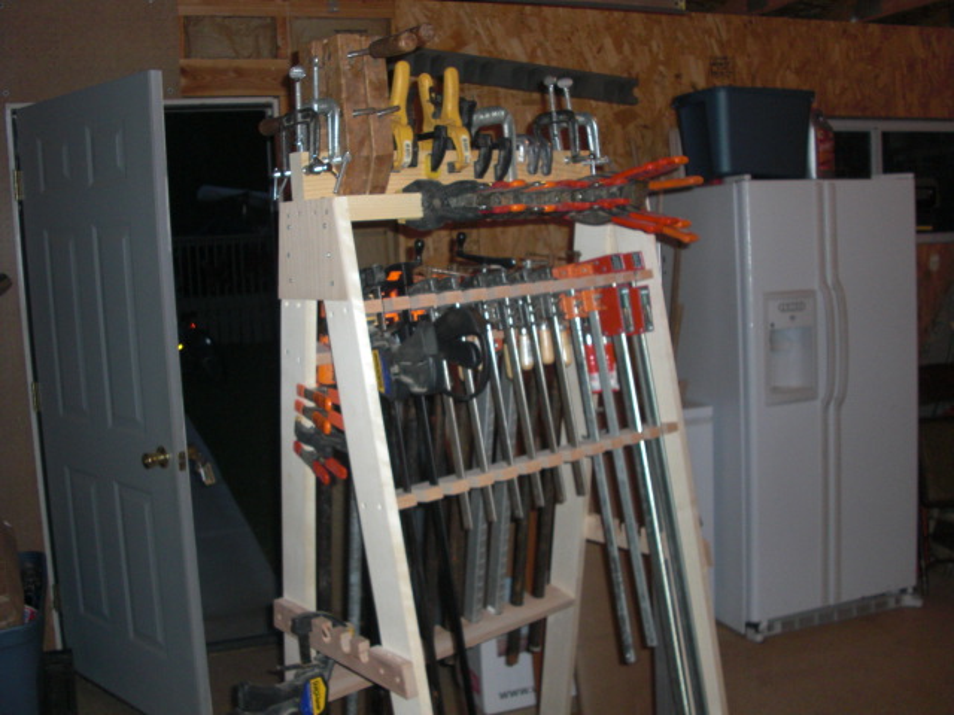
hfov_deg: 51.4
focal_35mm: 36
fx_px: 992
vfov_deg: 39.7
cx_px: 477
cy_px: 358
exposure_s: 1/60
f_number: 2.8
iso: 200
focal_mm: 6.3
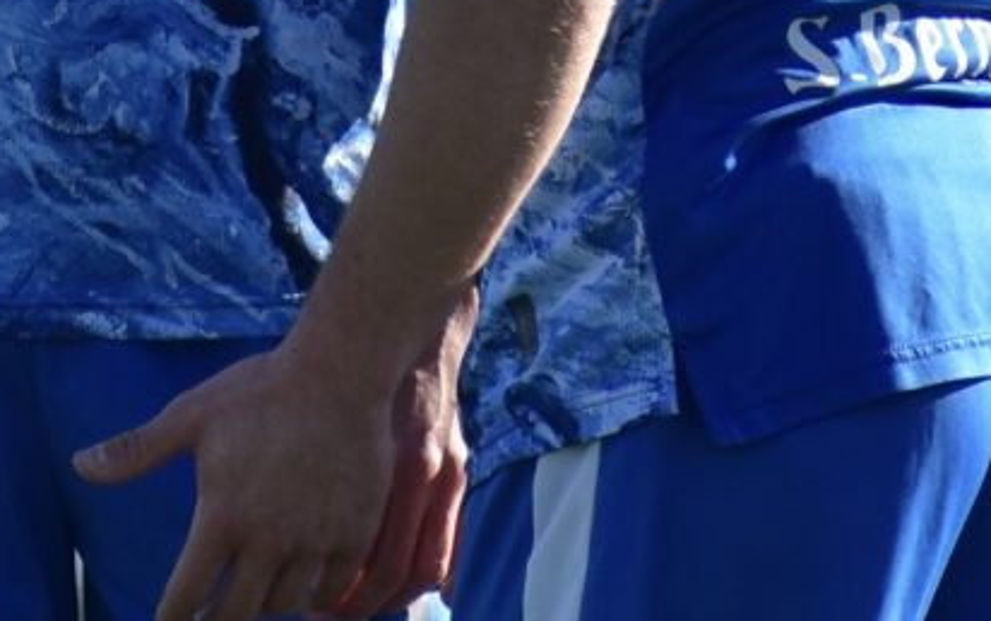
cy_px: -34
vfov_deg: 0.9
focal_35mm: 1518
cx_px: 345
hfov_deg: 1.4
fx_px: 41020
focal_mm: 200
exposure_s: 1/800
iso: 200
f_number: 5.3
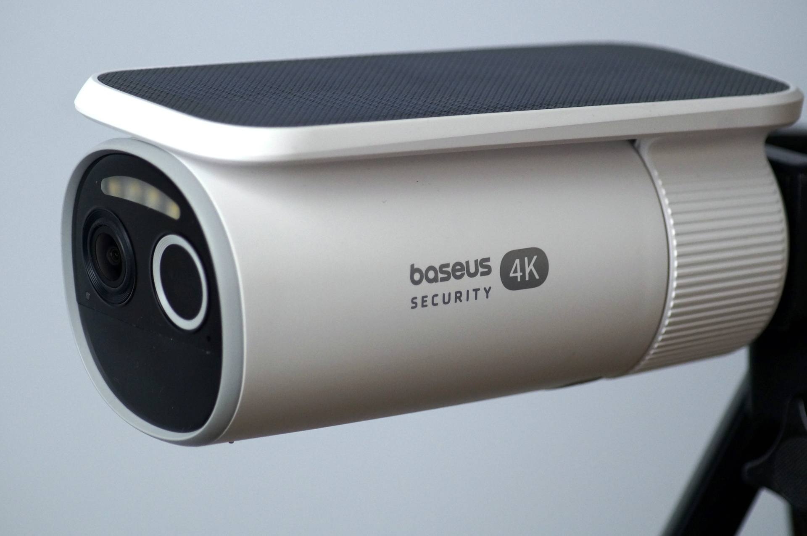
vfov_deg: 5.7
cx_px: 404
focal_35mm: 240
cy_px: 268
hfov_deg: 8.6
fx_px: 5374
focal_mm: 160
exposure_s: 1/250
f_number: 5.6
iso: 800
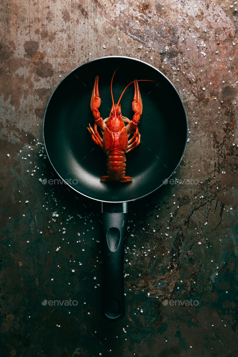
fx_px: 396
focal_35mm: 40
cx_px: 119
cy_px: 178
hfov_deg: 33.4
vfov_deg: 48.4
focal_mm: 40
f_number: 9
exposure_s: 1/160
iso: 100
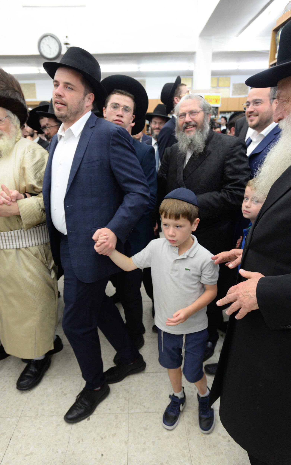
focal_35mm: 23
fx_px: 292
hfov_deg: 53.0
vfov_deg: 77.2
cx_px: 138
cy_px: 233
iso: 1600
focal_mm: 22
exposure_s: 1/250
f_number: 4
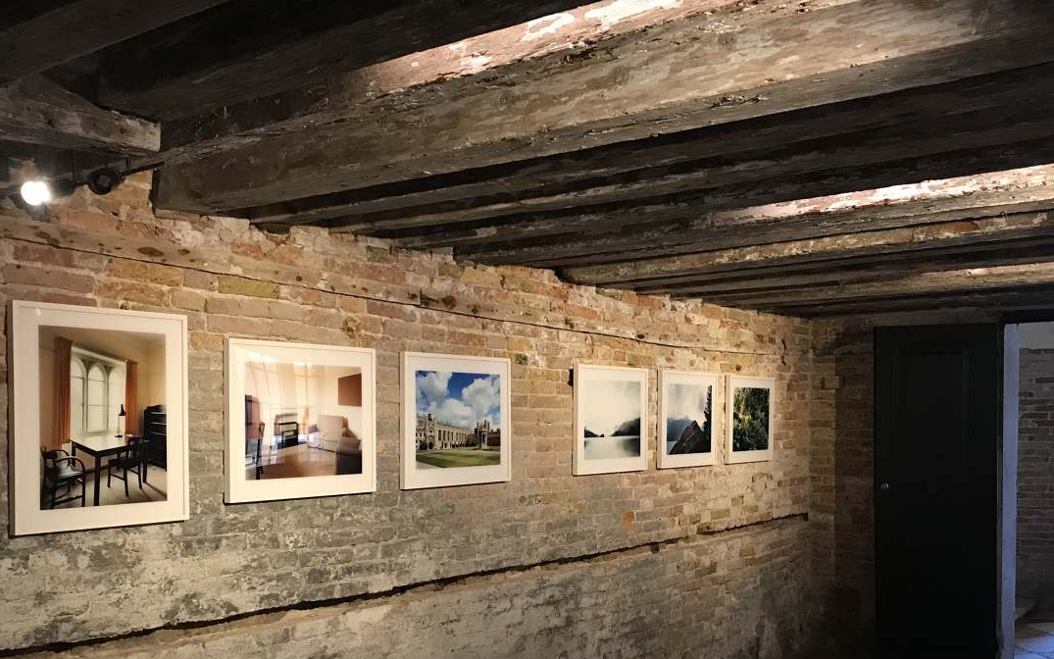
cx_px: 606
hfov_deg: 52.5
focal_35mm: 37
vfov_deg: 34.0
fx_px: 1063
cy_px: 456
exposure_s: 1/17
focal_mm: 3.99
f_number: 1.8
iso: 64
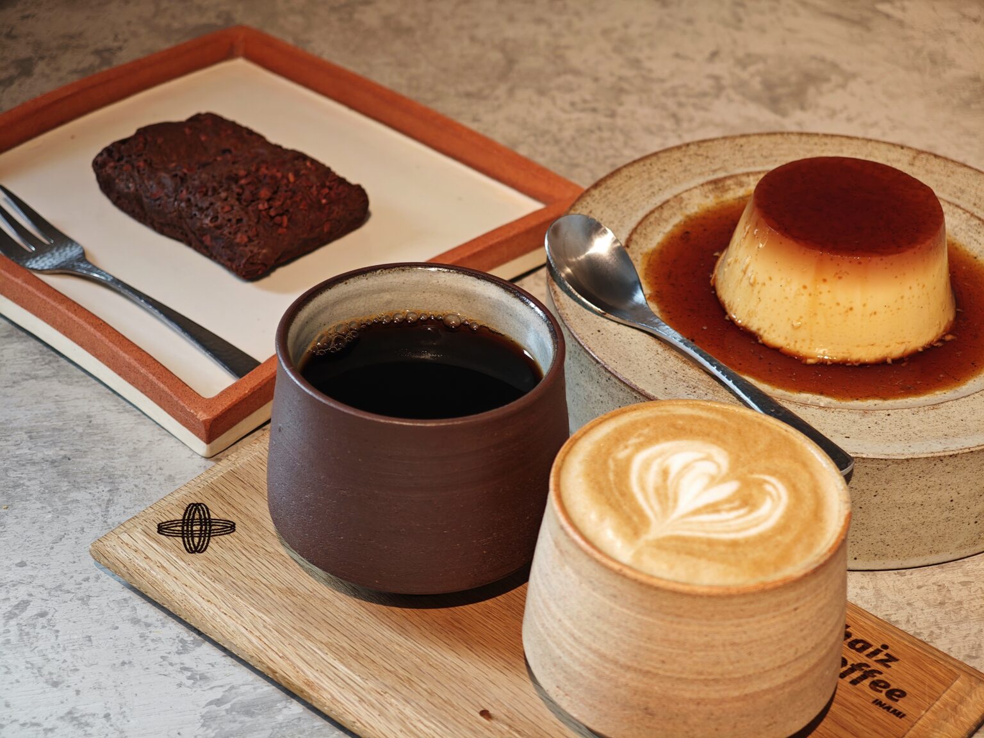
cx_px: 492
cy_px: 369
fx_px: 2132
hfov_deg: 26.0
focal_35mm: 75
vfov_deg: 19.6
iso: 160
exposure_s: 1/120
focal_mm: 12.28
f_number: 1.8
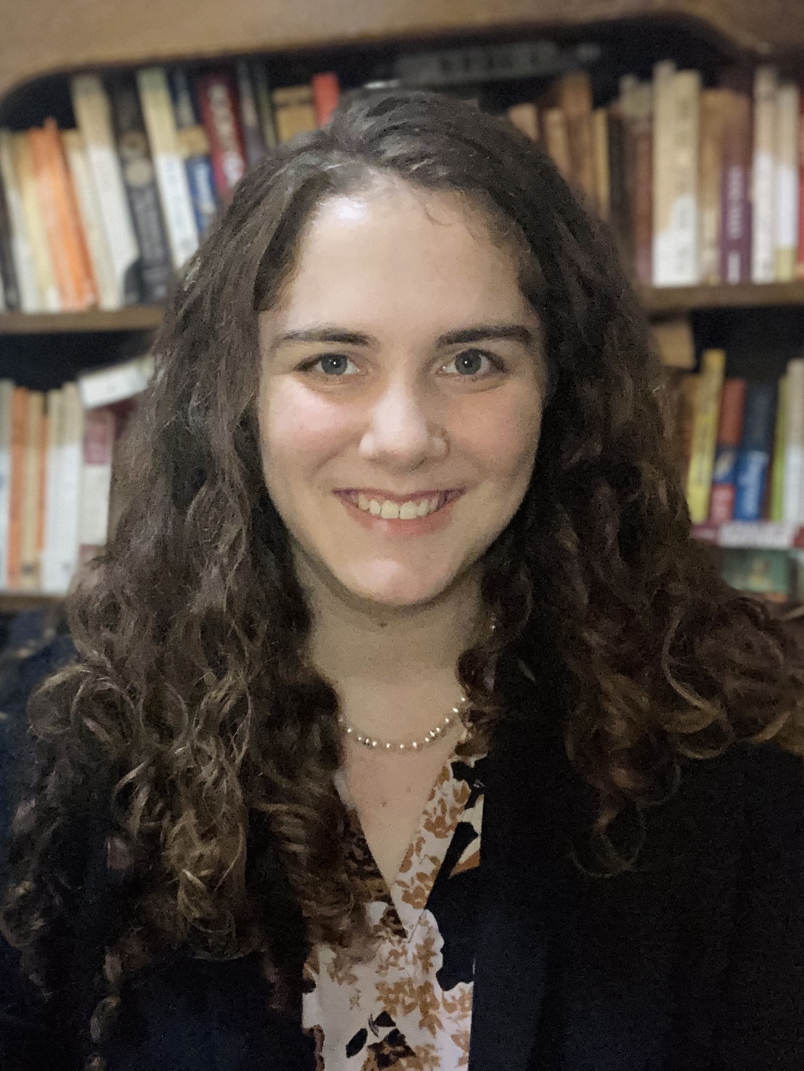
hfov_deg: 44.2
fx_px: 991
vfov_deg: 56.8
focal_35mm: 32
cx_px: 402
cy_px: 536
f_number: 2.2
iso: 800
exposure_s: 1/16
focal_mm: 2.87
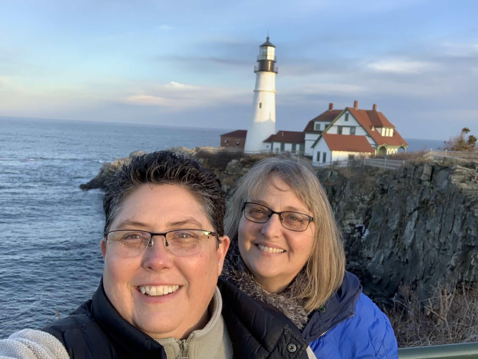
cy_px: 180
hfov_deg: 56.8
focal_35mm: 32
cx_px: 239
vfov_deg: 44.2
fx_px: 442
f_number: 2.2
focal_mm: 2.87
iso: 16
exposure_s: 1/130
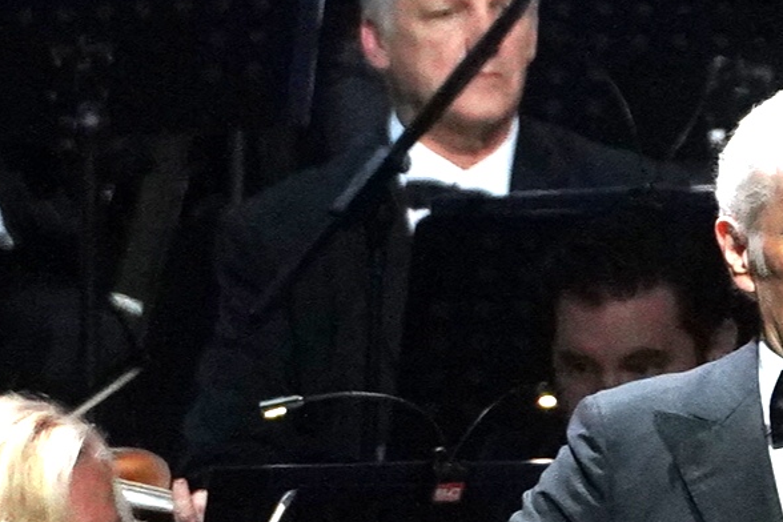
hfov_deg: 2.7
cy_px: 226
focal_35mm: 754
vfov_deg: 1.8
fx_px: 16398
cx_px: 931
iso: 3200
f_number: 2.8
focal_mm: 200
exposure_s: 1/400
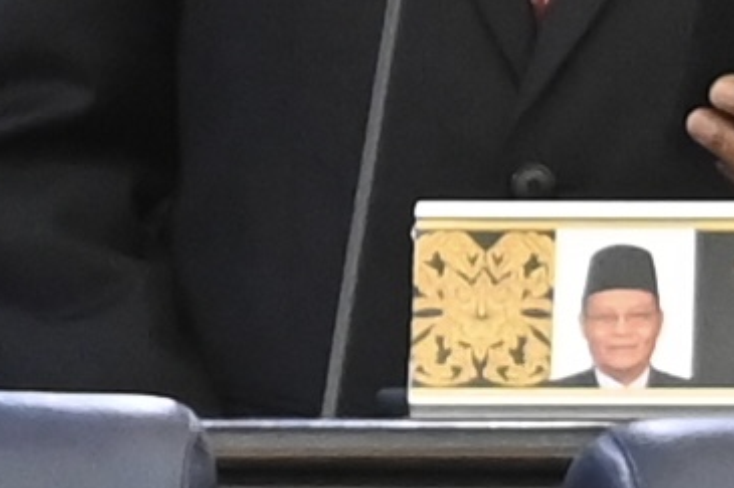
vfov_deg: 1.1
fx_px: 25799
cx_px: 555
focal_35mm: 1266
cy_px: -301
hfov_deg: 1.6
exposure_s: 1/200
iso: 2500
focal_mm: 200
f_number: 4
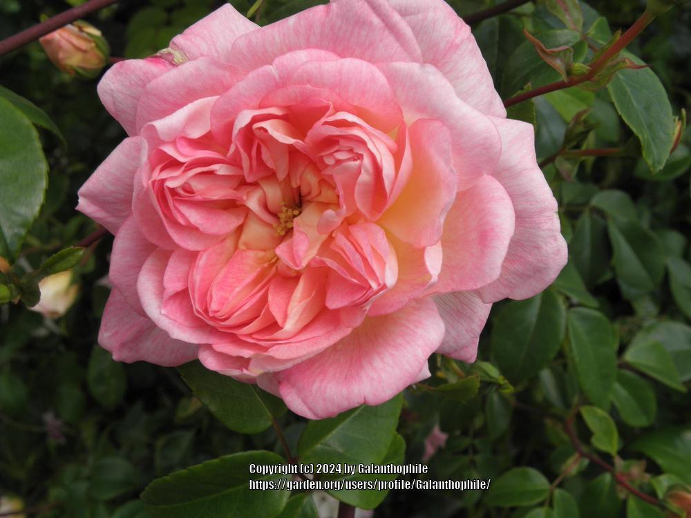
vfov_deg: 28.6
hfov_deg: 37.5
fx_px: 1018
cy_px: 259
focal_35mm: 51
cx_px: 346
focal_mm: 9.22
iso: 64
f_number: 5.6
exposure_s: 1/160
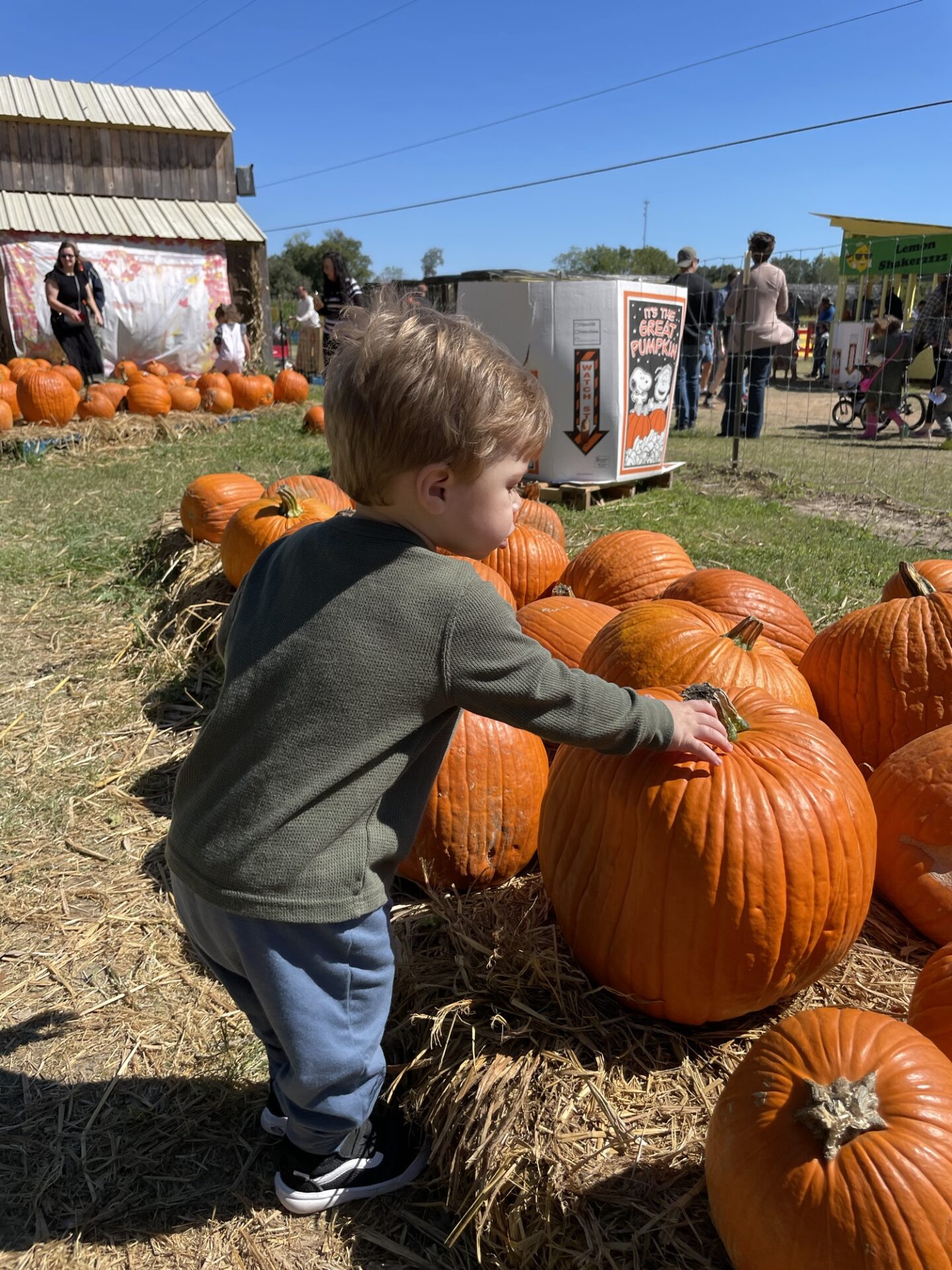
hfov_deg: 53.1
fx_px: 953
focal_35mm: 26
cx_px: 476
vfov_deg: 67.3
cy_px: 635
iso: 32
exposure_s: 1/2959
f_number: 1.6
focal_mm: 4.2
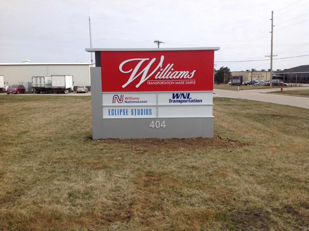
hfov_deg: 52.7
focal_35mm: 35
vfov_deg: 40.6
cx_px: 154
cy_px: 116
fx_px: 312
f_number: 2.4
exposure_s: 1/2326
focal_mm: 4.28
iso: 50
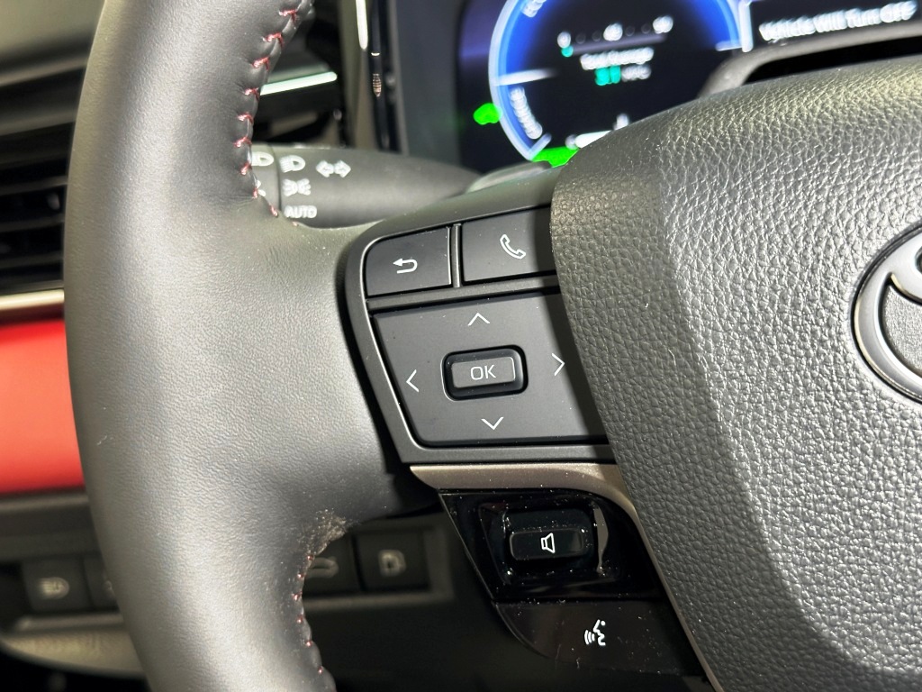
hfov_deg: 39.7
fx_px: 1278
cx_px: 461
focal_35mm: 48
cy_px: 346
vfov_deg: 30.3
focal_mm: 6.86
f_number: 1.78
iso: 500
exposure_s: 1/30
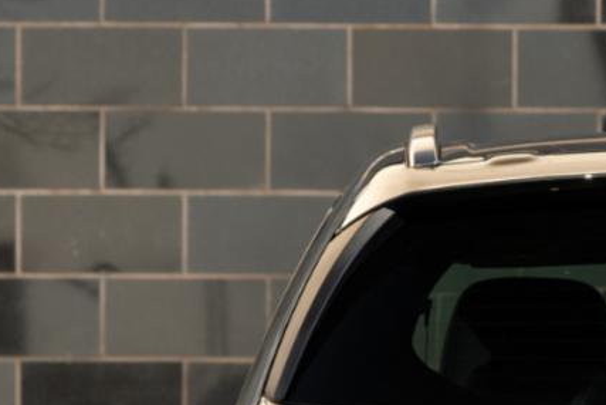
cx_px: 795
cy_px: 701
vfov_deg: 3.7
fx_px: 6213
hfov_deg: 5.5
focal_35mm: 369
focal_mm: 105
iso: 200
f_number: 8
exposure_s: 1/200
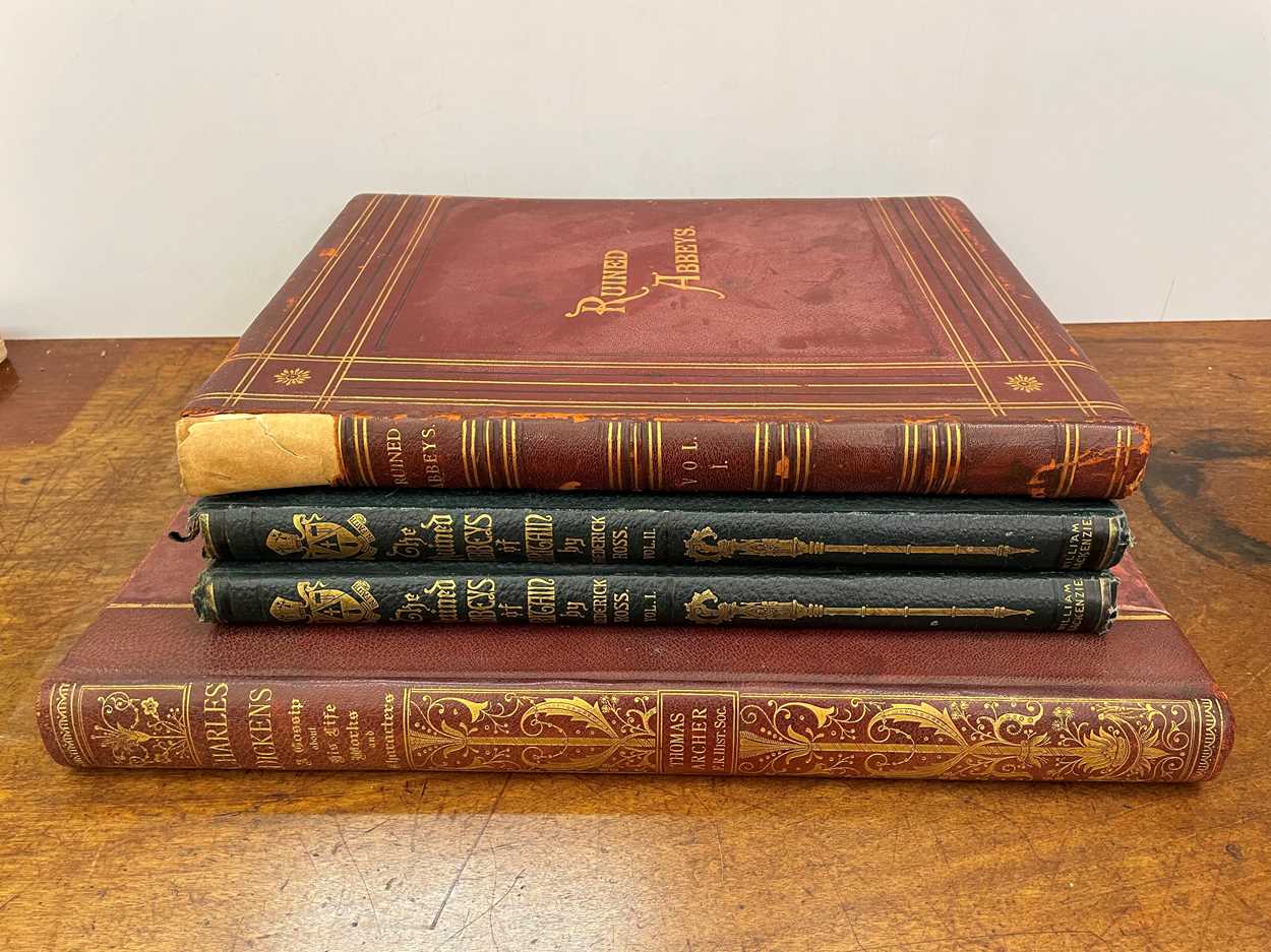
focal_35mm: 26
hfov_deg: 67.3
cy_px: 476
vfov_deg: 53.0
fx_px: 954
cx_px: 636
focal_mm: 4.2
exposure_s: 1/50
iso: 160
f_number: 1.6
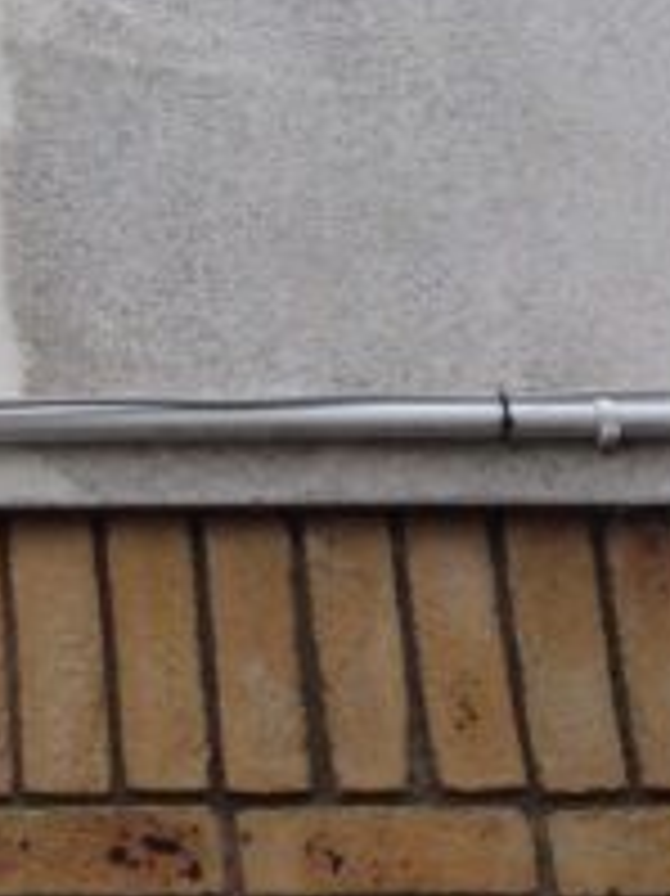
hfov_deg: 8.0
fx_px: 4650
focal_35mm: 180
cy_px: -374
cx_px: -414
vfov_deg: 10.7
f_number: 2.4
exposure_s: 1/569
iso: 50
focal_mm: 4.28
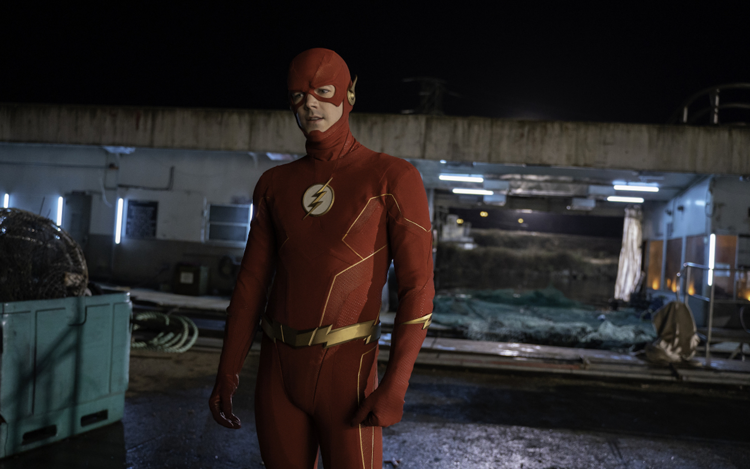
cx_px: 375
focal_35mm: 32
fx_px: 654
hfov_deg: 59.7
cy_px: 247
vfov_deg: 39.4
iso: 6400
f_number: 2.8
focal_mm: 31
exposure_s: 1/320
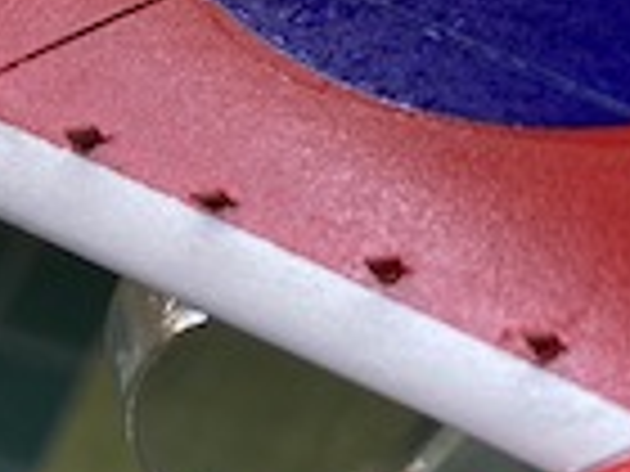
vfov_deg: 11.0
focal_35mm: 130
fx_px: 2366
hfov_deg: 14.6
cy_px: -234
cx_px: 783
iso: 40
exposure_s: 1/50
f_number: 1.8
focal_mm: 3.99
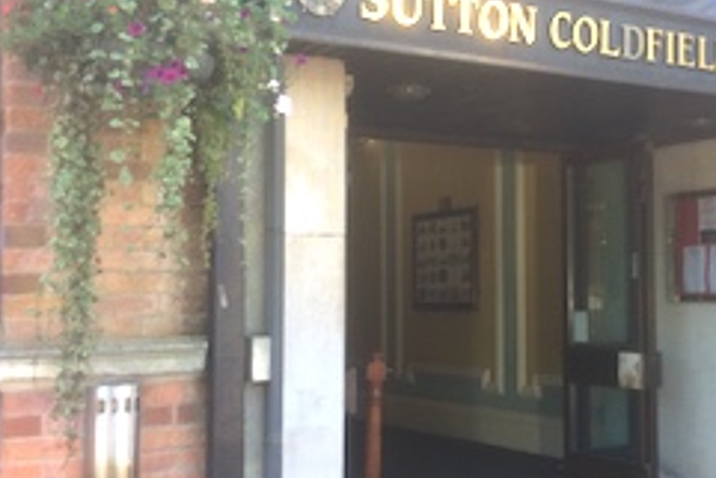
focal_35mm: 54
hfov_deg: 35.4
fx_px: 1075
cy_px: 226
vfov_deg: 25.1
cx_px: 597
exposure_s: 1/108
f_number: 2.2
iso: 32
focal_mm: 4.15
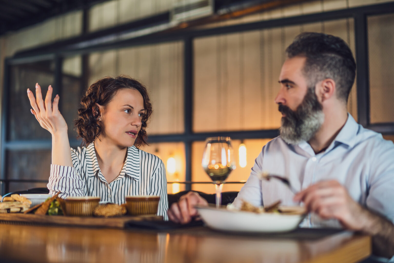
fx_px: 547
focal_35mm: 50
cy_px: 132
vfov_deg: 27.0
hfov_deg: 39.6
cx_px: 197
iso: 200
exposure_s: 1/200
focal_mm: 50
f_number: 1.4
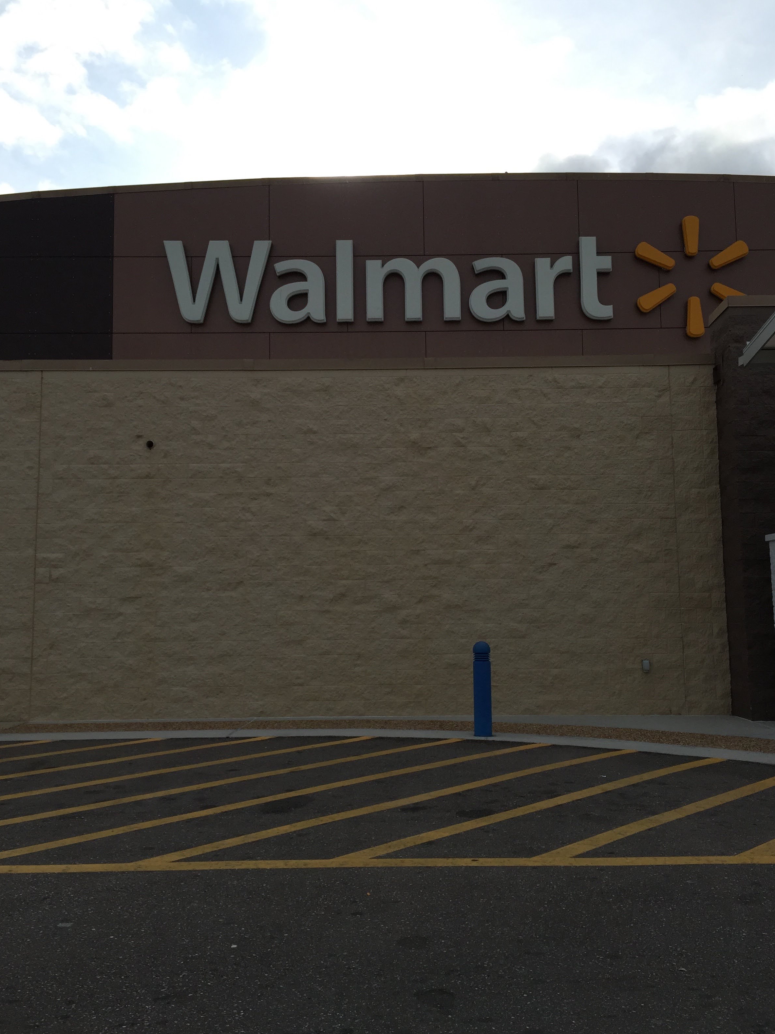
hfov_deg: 46.8
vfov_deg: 60.0
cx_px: 389
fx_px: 896
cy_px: 534
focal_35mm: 30
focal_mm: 4.15
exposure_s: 1/3597
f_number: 2.2
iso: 32
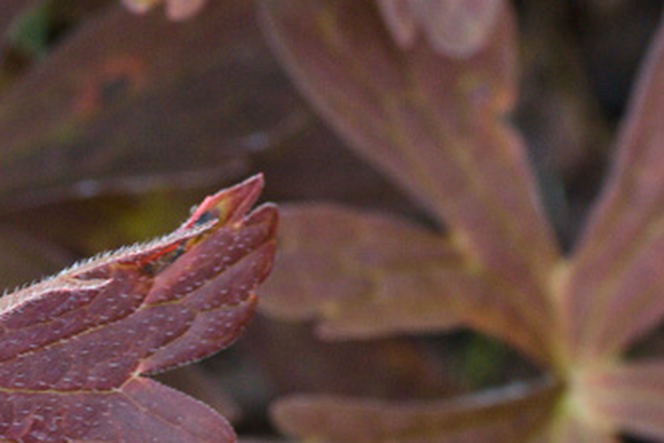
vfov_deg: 3.3
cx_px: -357
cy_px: 366
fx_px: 7713
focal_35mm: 418
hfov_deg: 4.9
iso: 400
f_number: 11
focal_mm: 90
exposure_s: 1/60
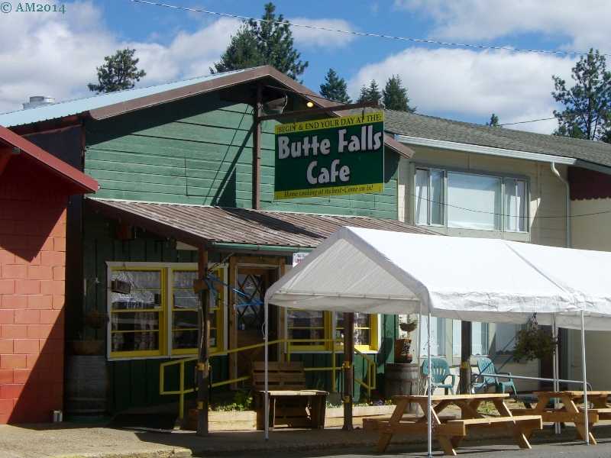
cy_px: 229
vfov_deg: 22.3
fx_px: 1165
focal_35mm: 66
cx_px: 306
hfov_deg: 29.4
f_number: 7.6
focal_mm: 13.7
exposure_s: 1/250
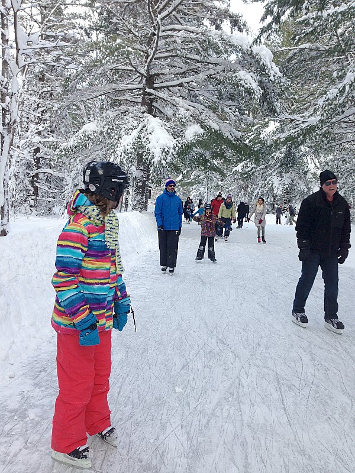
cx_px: 178
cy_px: 236
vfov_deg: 55.4
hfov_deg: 42.9
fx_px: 451
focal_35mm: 33
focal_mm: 4.12
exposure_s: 1/217
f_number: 2.4
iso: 50
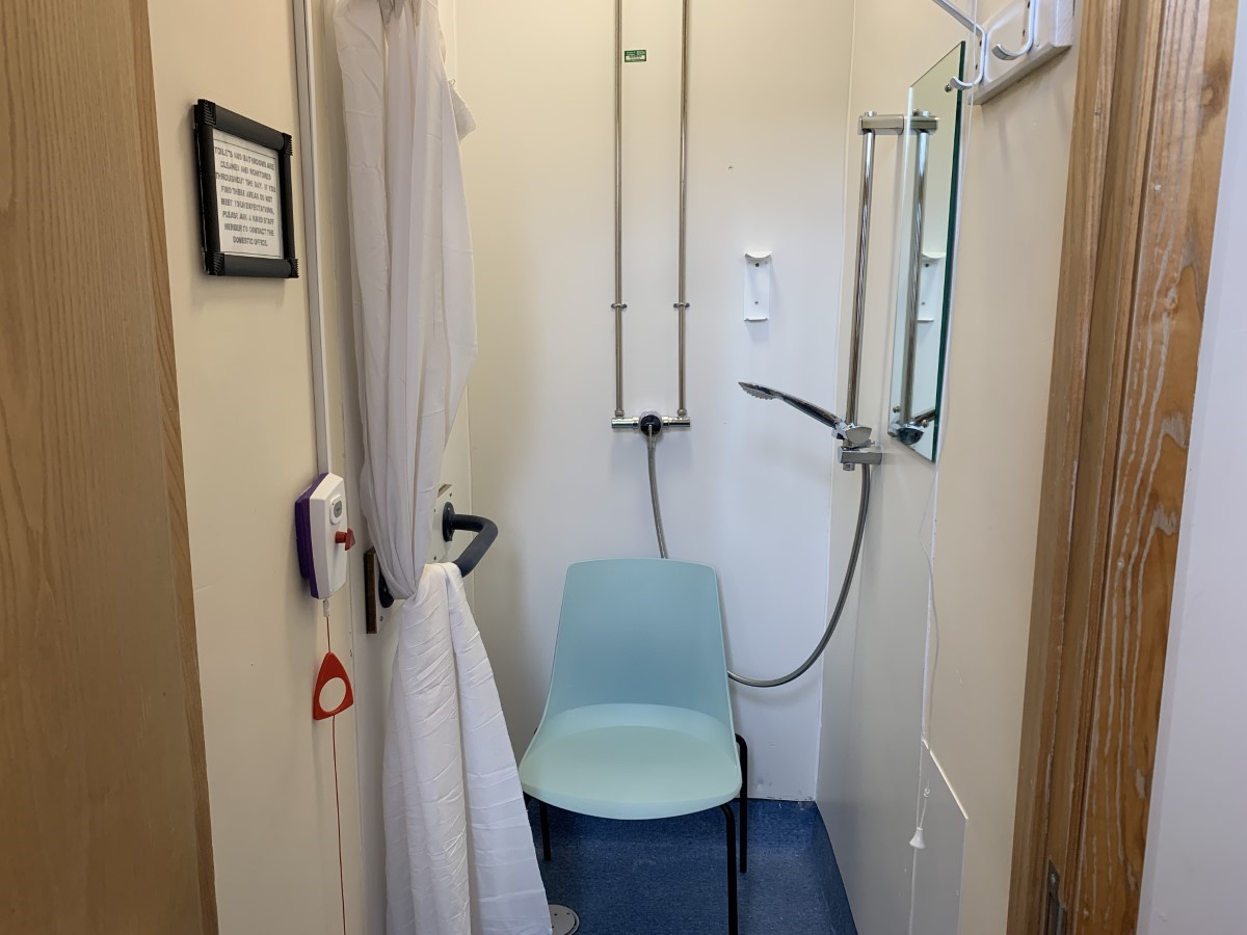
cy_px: 468
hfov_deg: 67.3
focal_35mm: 26
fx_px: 937
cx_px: 624
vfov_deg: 53.1
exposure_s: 1/50
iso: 64
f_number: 1.8
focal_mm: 4.25
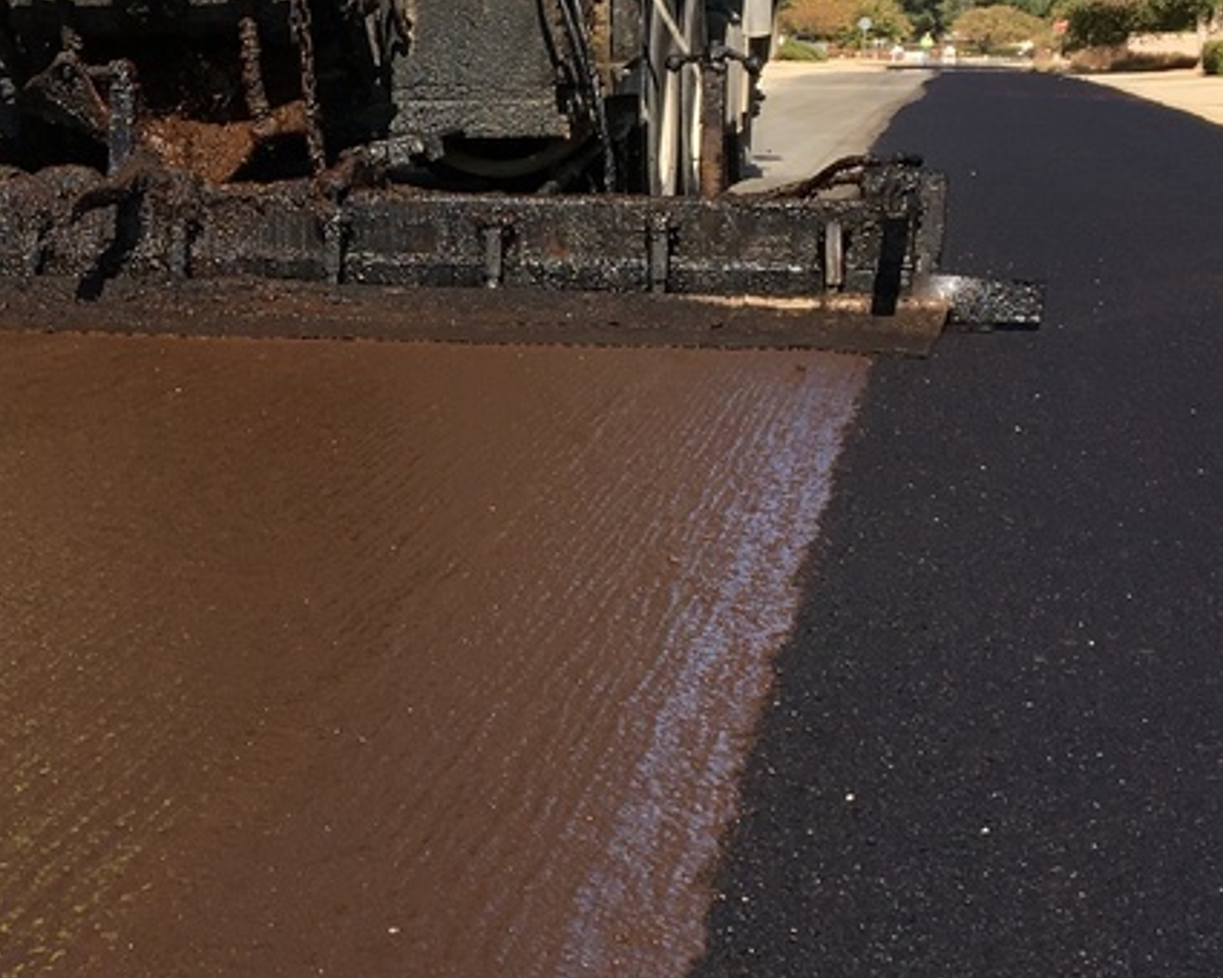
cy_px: 383
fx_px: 2896
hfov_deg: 23.4
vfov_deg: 19.2
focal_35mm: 80
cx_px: 178
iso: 25
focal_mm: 4.15
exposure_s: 1/1261
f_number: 2.2
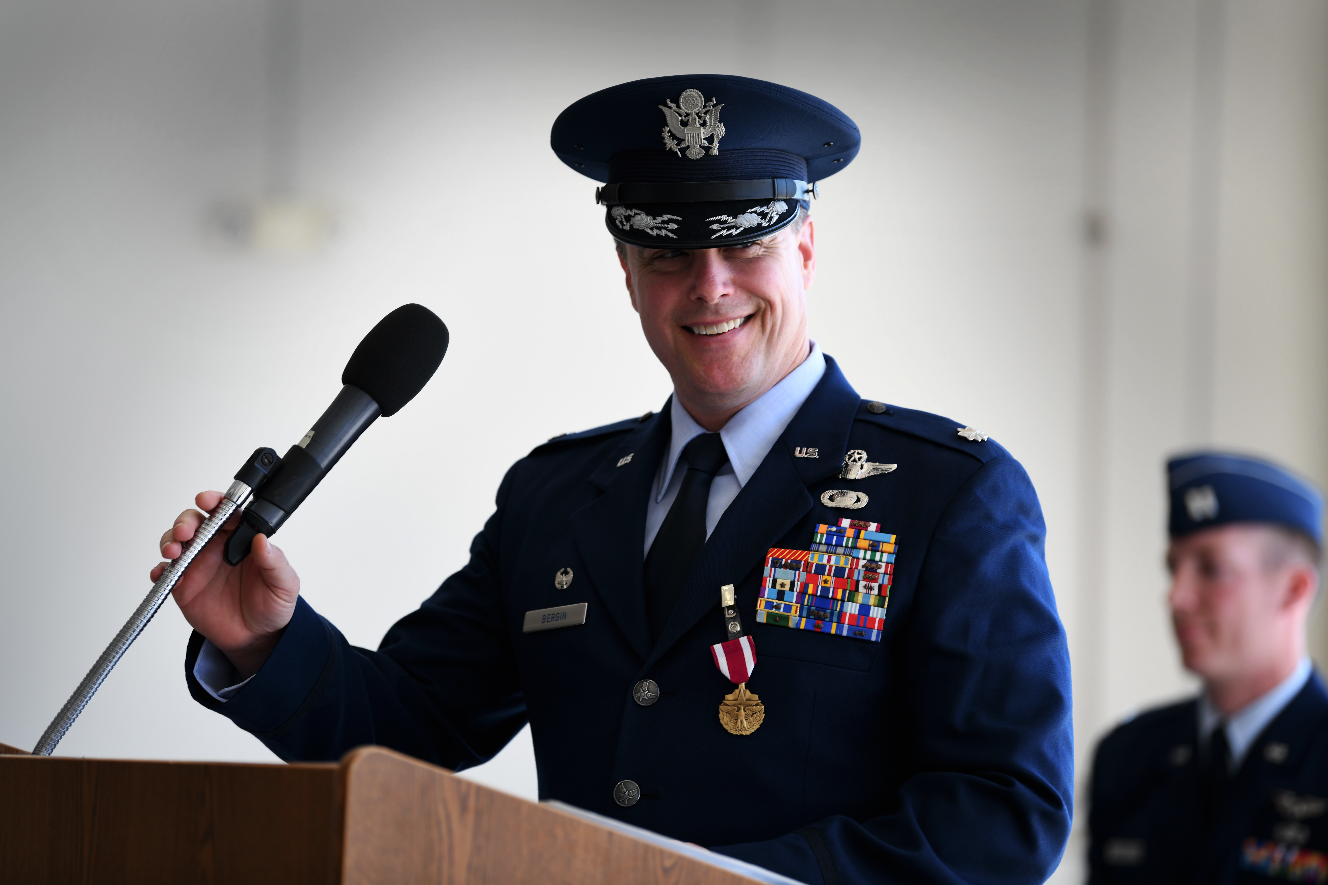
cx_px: 664
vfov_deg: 8.9
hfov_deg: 13.2
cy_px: 442
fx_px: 5717
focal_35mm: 155
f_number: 2.8
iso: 125
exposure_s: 1/320
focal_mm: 155
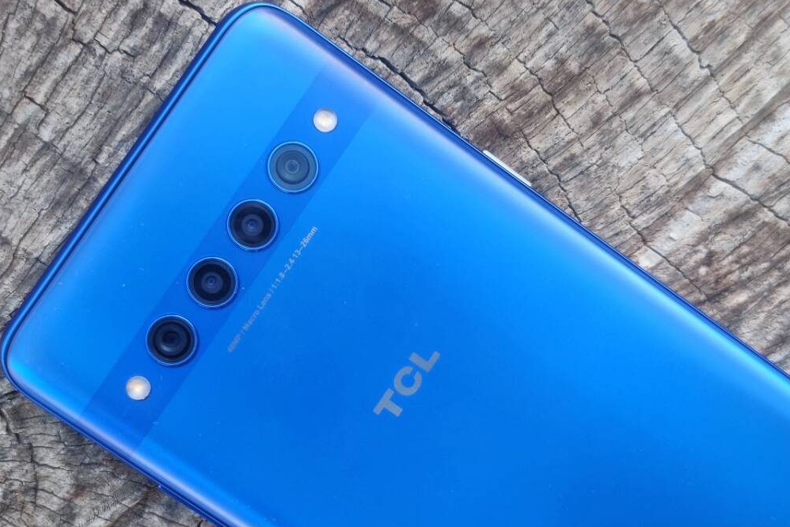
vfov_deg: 22.6
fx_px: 1317
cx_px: 416
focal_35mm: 60
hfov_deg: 33.4
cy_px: 328
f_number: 1.69
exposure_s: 1/100
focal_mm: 6.72
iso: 93
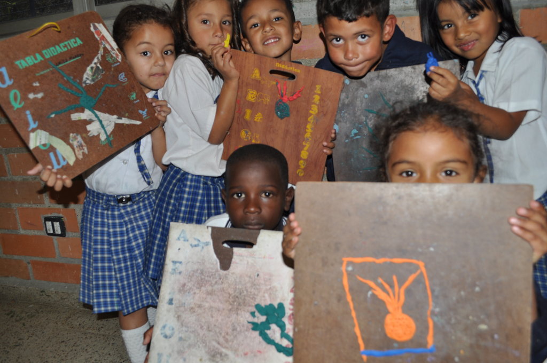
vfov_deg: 47.8
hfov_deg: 67.4
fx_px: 410
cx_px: 274
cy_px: 182
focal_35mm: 27
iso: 200
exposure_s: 1/125
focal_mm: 18
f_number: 5.6
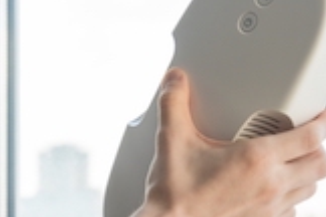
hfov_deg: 18.4
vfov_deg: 12.3
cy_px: 128
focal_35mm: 111
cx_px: 149
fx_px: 1005
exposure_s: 1/100
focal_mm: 45
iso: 250
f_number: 5.6
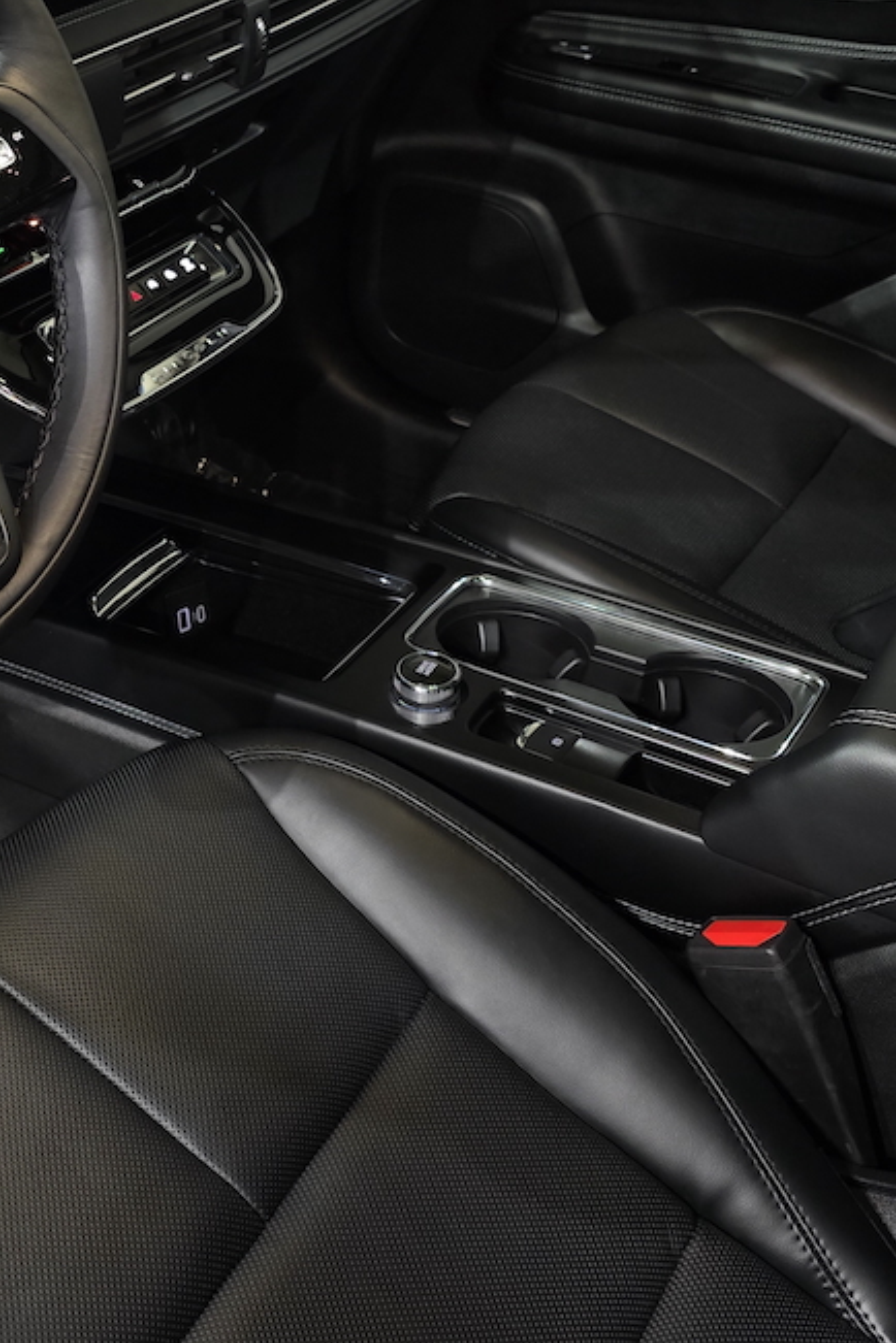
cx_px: 0
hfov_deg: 27.1
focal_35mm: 47
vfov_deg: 41.7
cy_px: 543
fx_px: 1755
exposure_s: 1/60
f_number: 1.7
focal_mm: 6.3
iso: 500
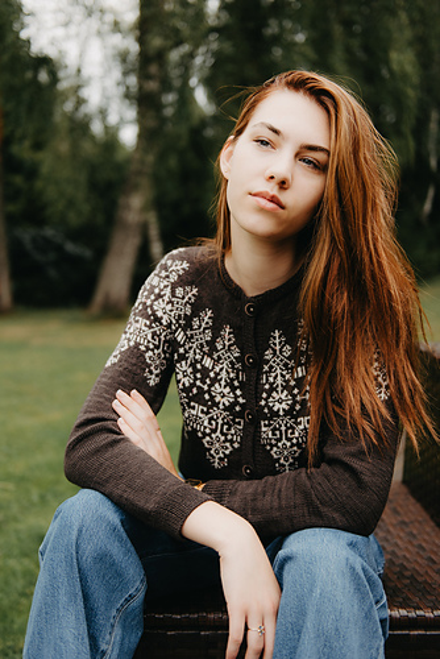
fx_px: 732
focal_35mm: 40
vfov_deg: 48.4
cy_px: 330
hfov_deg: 33.4
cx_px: 220
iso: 160
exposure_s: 1/2500
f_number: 2.8
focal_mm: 40
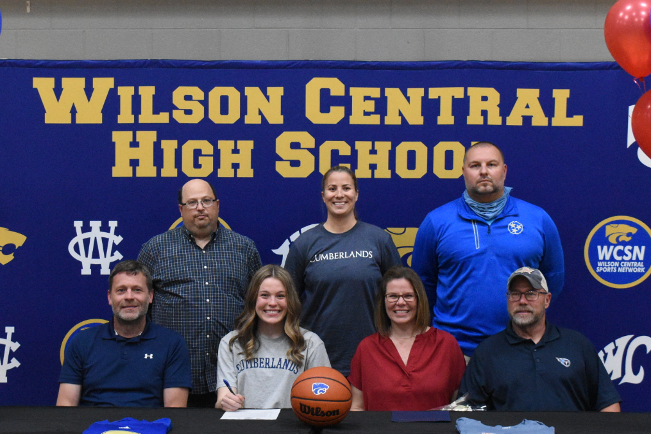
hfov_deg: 24.5
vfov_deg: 16.5
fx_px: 1497
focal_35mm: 83
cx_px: 321
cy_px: 250
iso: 5000
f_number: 5.6
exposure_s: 1/180
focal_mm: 35
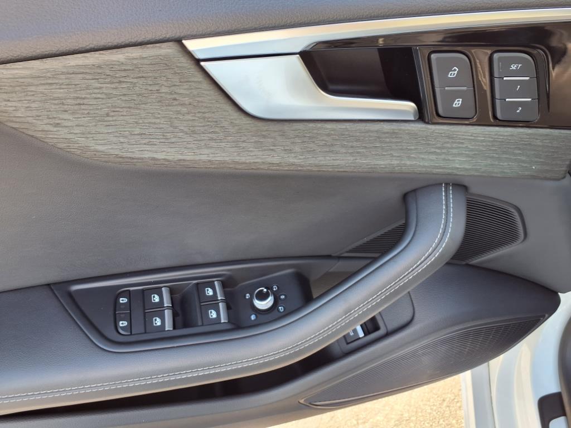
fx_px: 445
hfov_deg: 65.3
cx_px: 286
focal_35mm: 27
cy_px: 214
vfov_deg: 51.4
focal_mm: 3.58
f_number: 1.9
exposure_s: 1/120
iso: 40
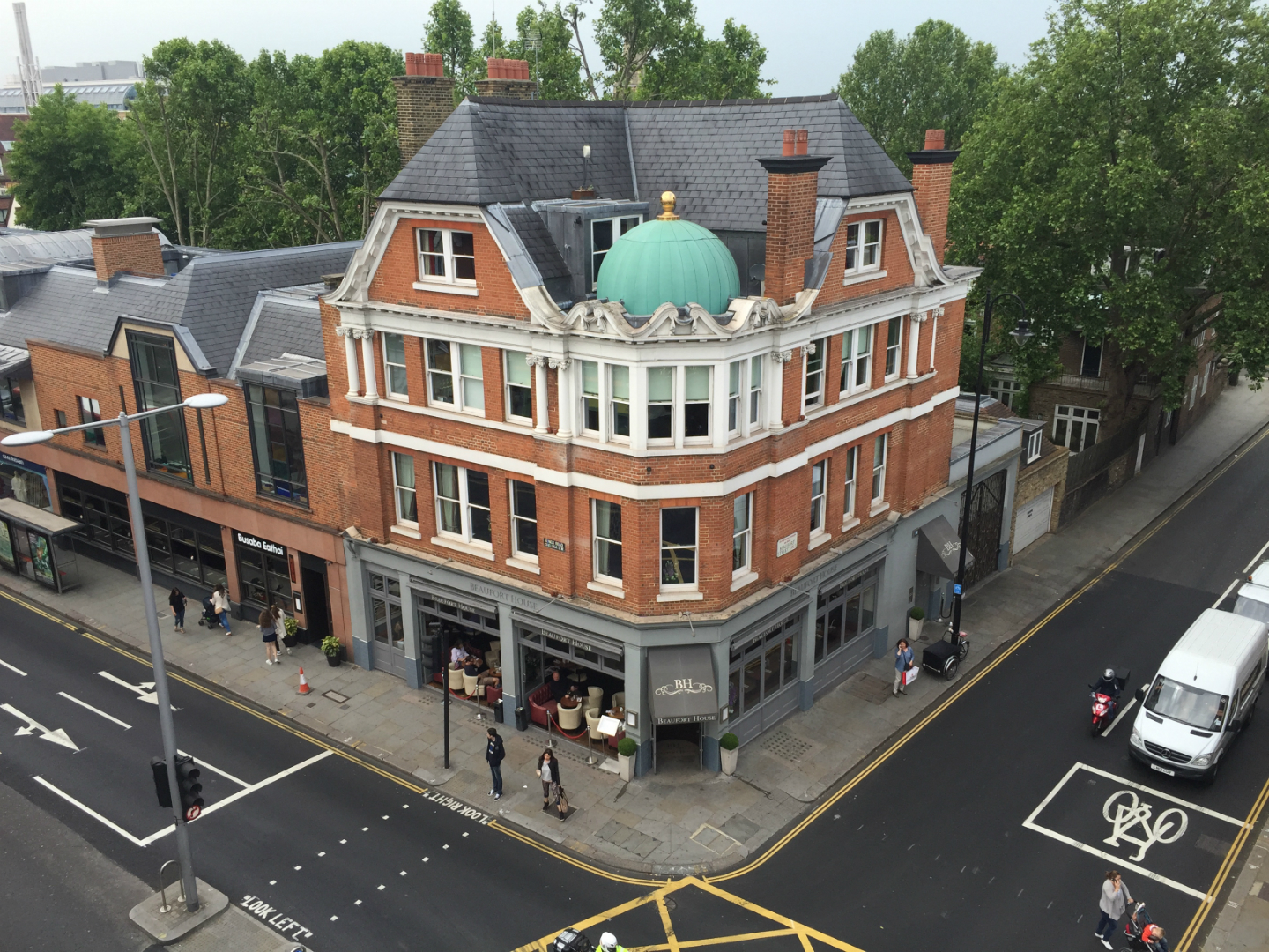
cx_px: 634
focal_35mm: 29
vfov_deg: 48.2
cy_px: 476
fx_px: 1063
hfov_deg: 61.7
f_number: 2.2
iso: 32
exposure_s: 1/1099
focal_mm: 4.15
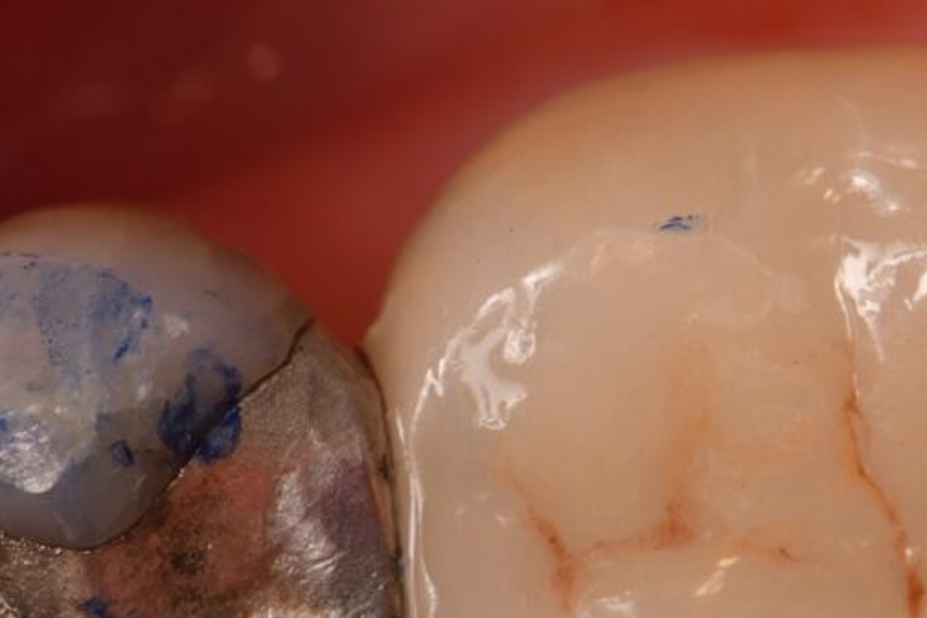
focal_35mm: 319
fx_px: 8214
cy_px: 530
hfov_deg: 6.4
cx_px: 892
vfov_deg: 4.3
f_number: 32
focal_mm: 105
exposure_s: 1/160
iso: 200
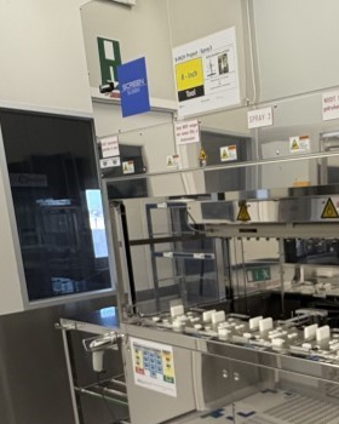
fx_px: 502
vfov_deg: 44.5
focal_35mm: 40
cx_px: 322
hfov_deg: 34.6
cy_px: 310
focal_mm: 2.22
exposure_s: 1/50
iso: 320
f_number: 2.2
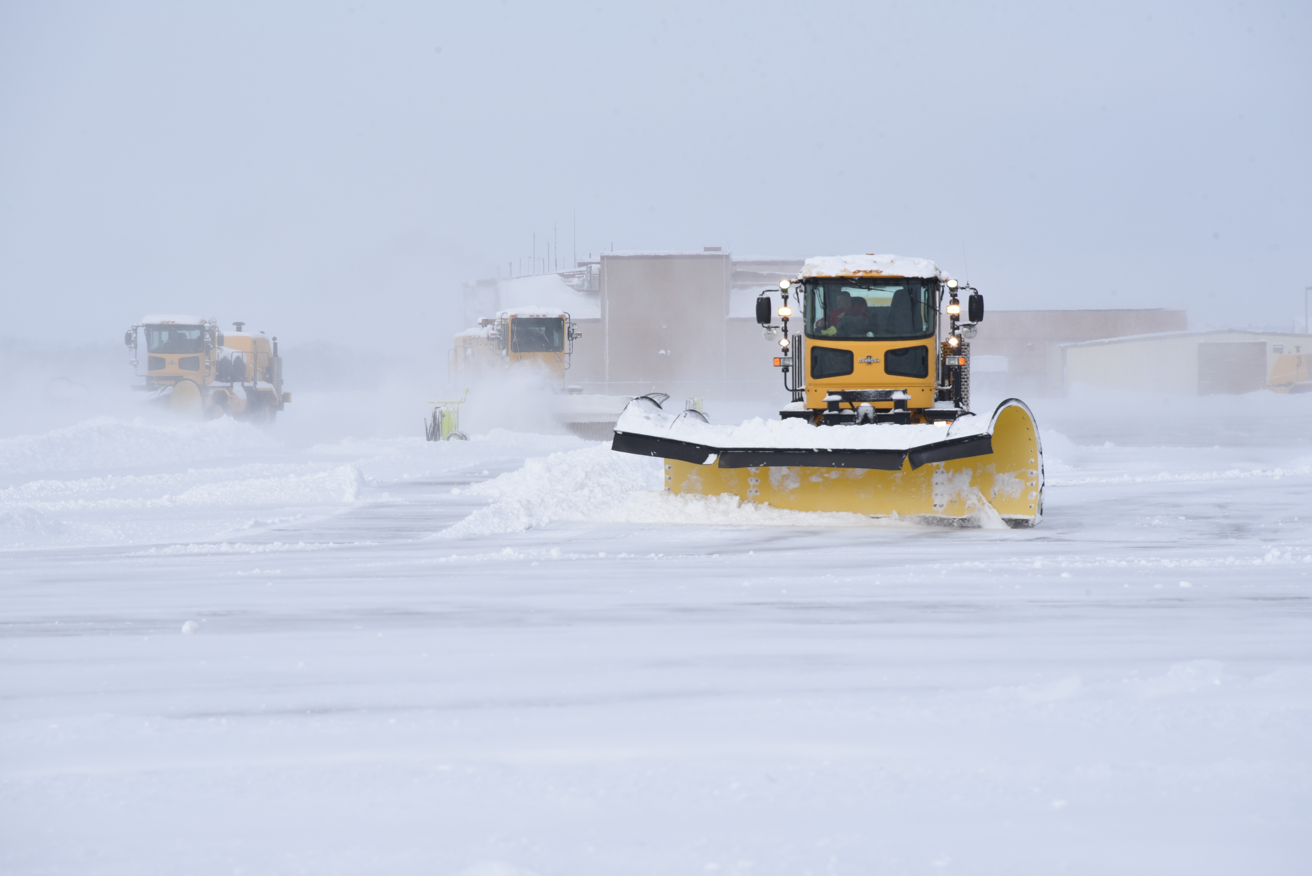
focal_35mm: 300
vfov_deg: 4.6
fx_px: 10937
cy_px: 438
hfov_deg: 6.9
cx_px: 656
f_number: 14
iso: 400
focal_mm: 300
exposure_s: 1/500
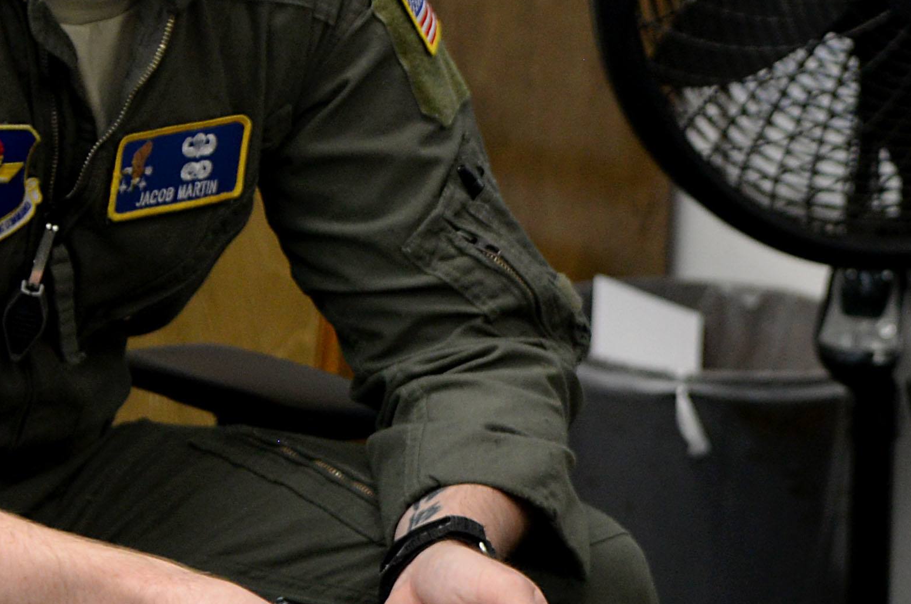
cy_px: 452
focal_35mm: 223
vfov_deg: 6.1
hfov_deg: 9.2
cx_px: 989
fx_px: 5633
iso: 1250
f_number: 4
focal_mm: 58
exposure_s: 1/80
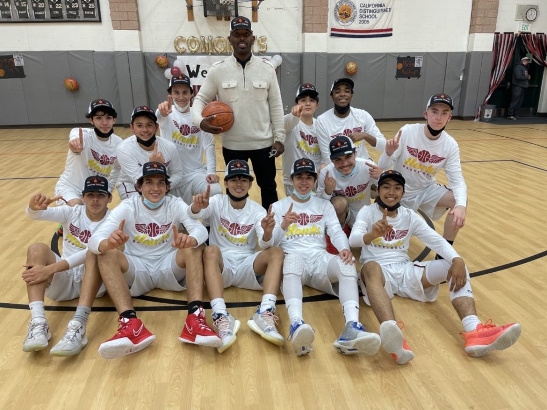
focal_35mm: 26
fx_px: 411
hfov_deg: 67.3
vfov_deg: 53.1
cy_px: 205
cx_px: 274
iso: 80
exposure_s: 1/120
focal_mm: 5.1
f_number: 1.6
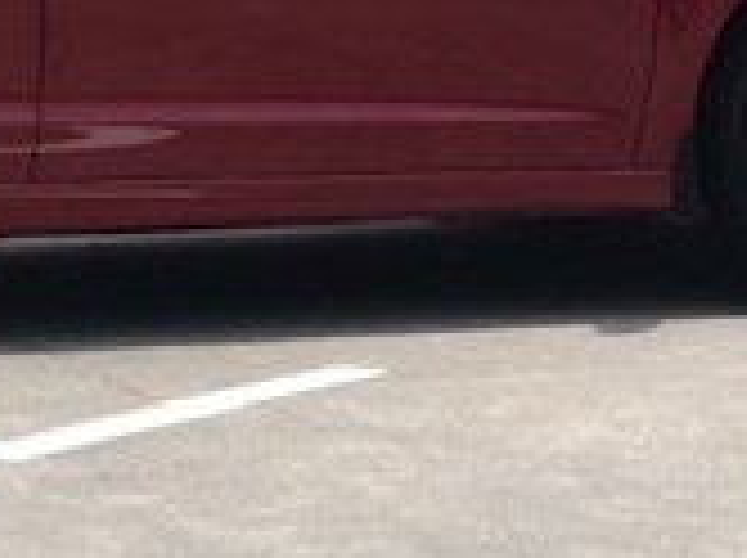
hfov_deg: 8.9
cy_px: -508
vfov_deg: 6.6
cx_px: -63
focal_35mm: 220
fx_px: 4741
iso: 20
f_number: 2.8
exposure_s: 1/630
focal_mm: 6.6
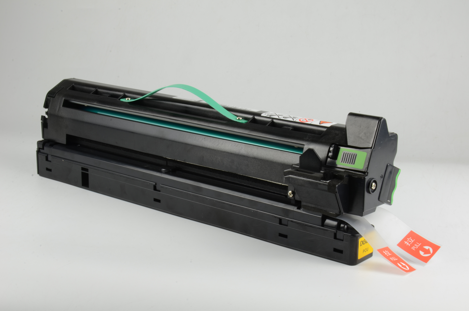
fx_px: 878
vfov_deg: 20.1
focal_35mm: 68
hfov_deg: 29.9
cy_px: 156
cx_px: 234
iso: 100
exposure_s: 1.6
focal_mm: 45
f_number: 25
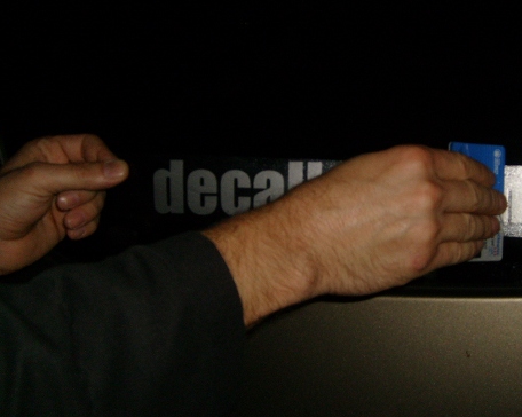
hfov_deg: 38.3
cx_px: 357
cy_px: 194
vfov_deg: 31.4
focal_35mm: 48
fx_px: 741
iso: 100
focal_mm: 5.8
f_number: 2.8
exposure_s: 1/45
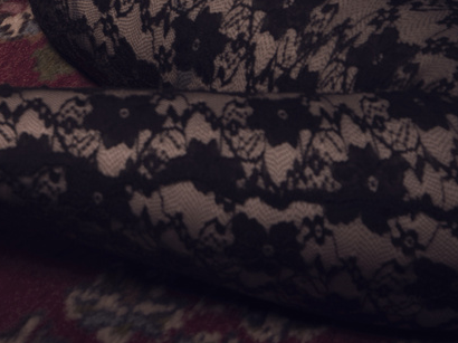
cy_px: -256
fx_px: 4271
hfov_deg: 6.1
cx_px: 101
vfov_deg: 4.6
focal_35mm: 323
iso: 250
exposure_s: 1/160
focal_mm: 85
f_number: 8
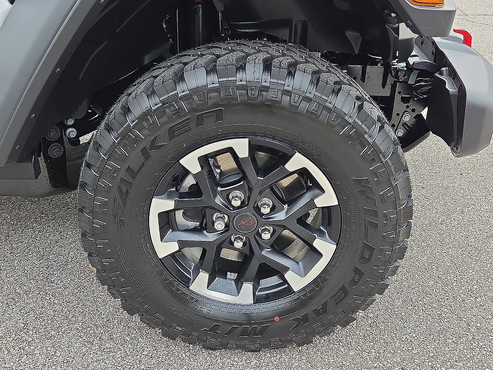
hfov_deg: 46.8
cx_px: 246
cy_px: 185
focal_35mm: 40
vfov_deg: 36.0
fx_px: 570
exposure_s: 1/119
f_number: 1.8
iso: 44
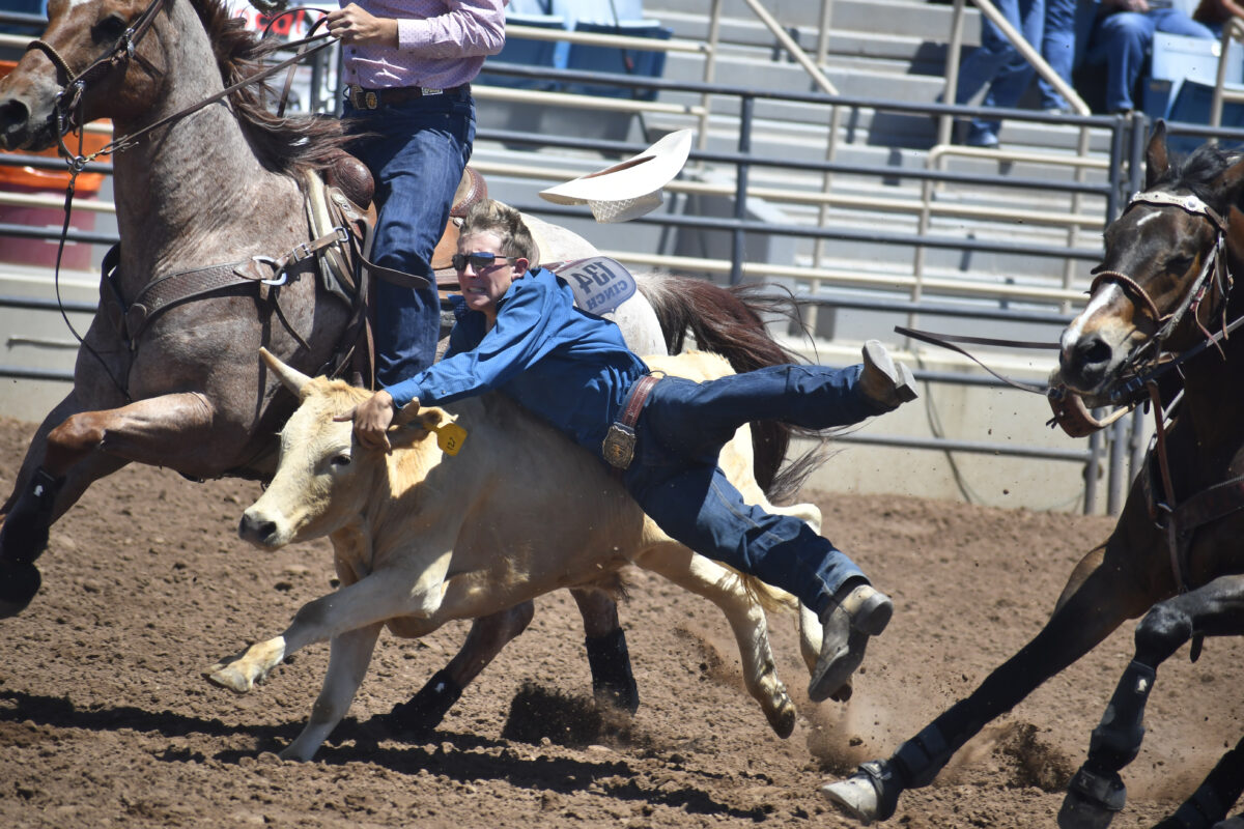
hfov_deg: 6.5
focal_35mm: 315
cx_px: 622
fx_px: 10884
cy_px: 414
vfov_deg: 4.4
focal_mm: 210
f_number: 6.3
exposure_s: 1/1600
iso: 400
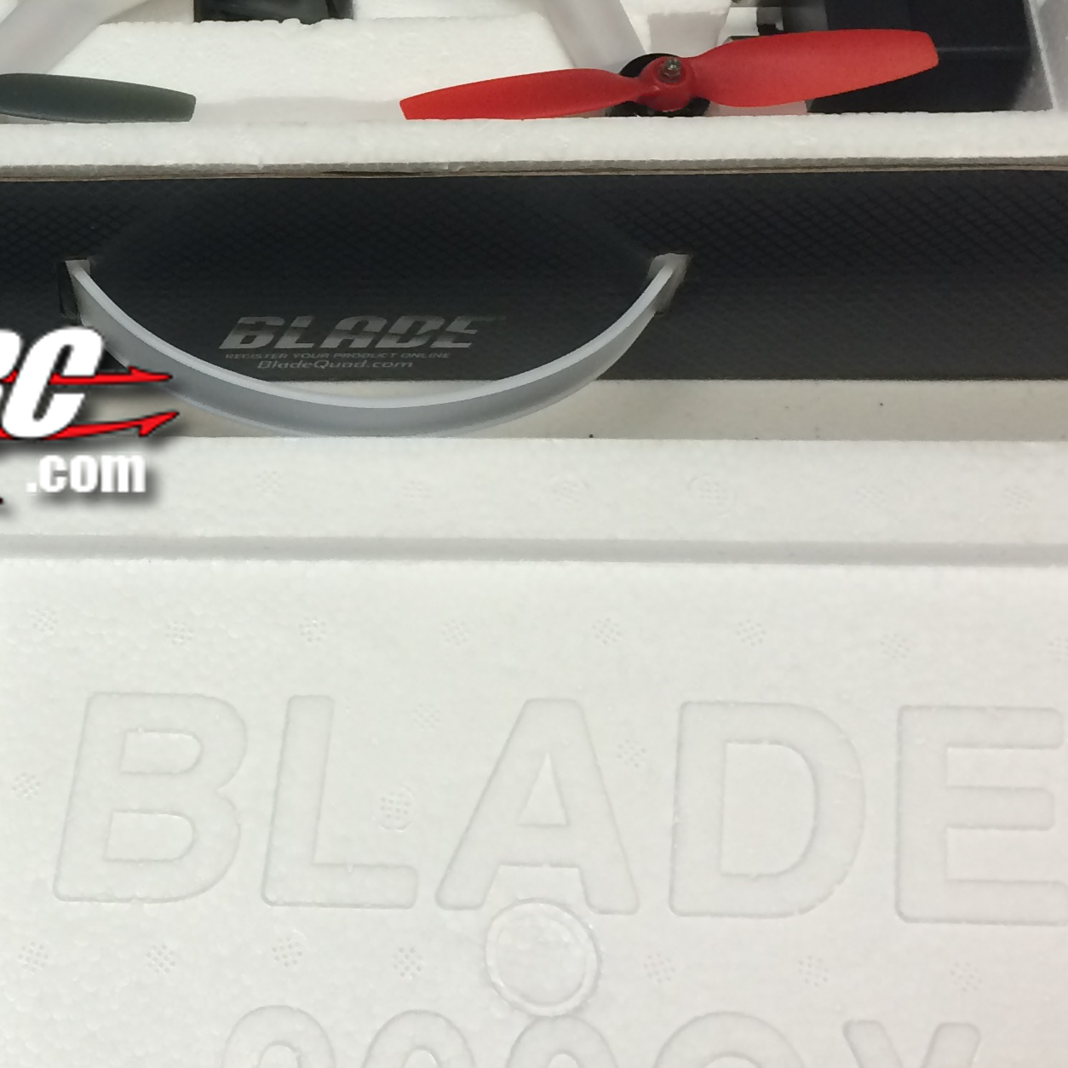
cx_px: -105
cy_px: 260
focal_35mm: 69
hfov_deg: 23.5
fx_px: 2409
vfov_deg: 24.7
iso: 40
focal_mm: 4.12
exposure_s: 1/40
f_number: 2.2
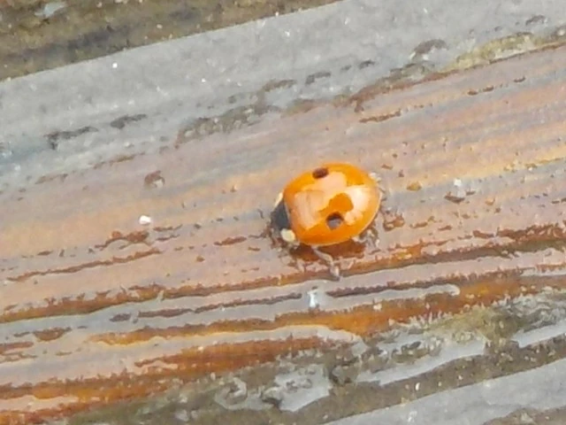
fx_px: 491
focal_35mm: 30
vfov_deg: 46.8
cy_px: 212
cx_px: 283
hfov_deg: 60.0
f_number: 3.3
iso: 125
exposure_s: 1/125
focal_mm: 4.1
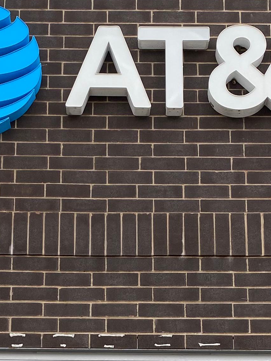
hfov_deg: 16.1
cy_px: 396
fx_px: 960
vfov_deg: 20.3
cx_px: 110
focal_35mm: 92
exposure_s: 1/669
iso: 32
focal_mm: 4.25
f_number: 1.8
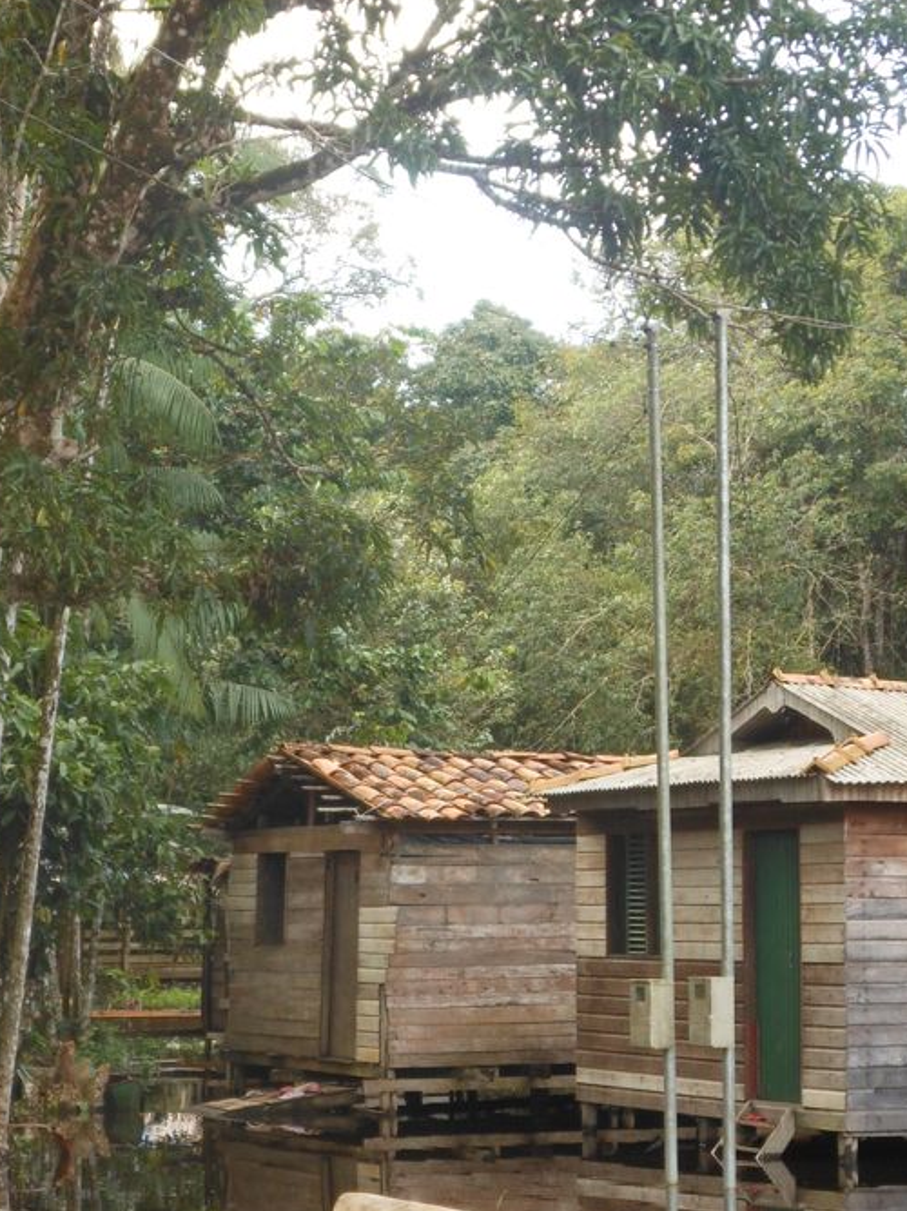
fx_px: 3355
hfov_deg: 15.3
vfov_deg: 20.4
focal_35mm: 96
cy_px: 706
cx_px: 263
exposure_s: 1/60
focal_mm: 8.9
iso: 80
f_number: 4
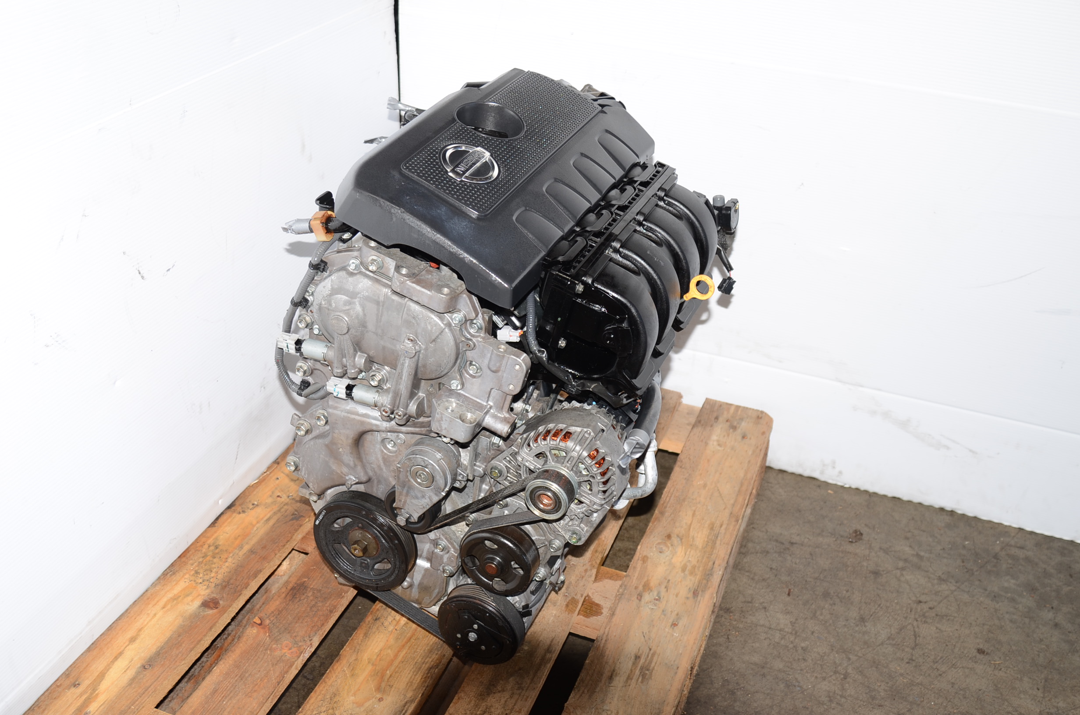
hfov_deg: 53.2
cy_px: 358
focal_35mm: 36
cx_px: 540
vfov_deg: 36.7
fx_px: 1078
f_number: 4
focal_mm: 24
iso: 100
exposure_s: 1/125
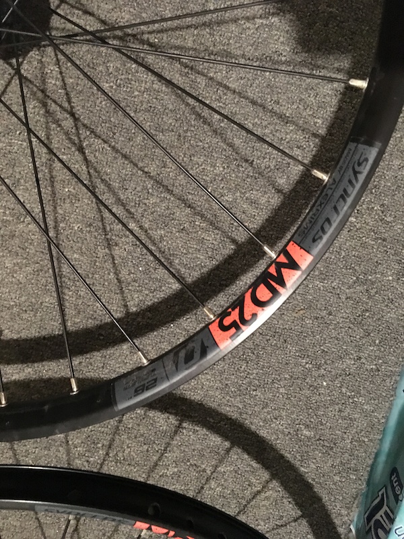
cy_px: 270
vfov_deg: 61.7
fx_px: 451
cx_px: 202
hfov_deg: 48.2
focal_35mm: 29
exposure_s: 1/15
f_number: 2.2
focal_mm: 4.15
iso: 800
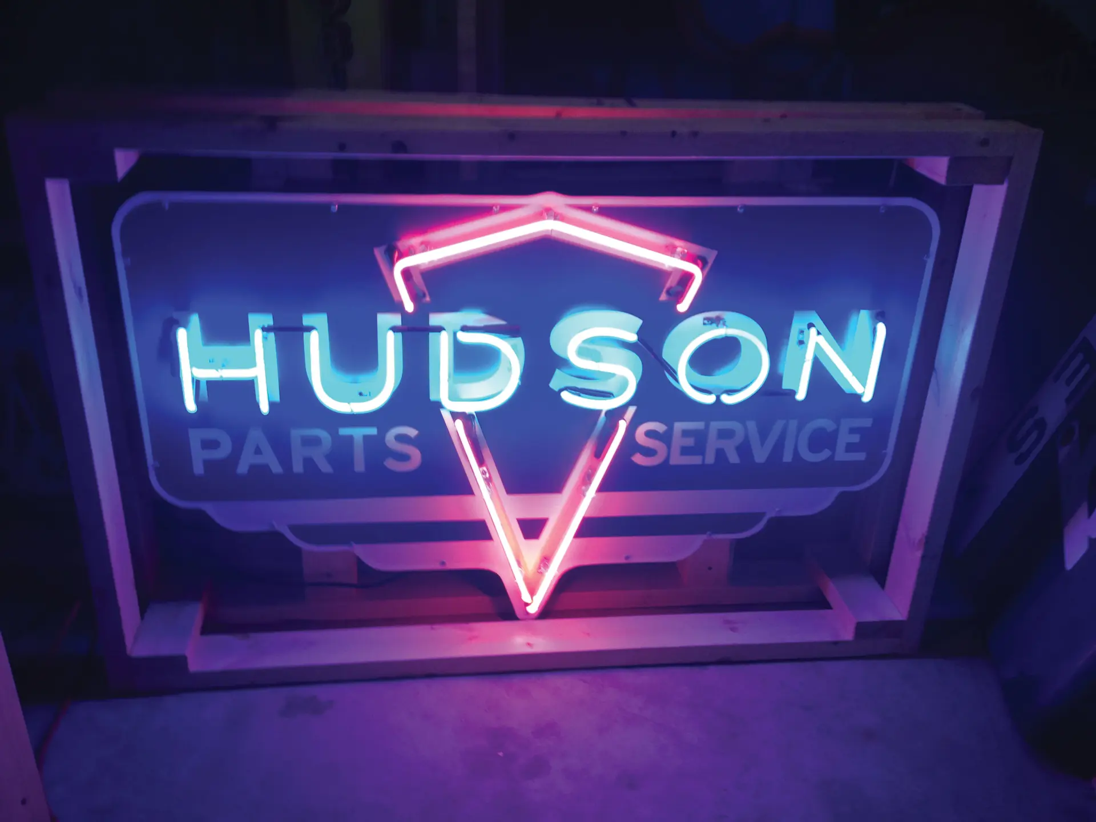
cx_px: 548
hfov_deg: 52.6
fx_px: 1108
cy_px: 411
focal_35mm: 35
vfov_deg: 40.7
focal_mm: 4.28
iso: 100
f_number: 2.4
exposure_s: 1/20
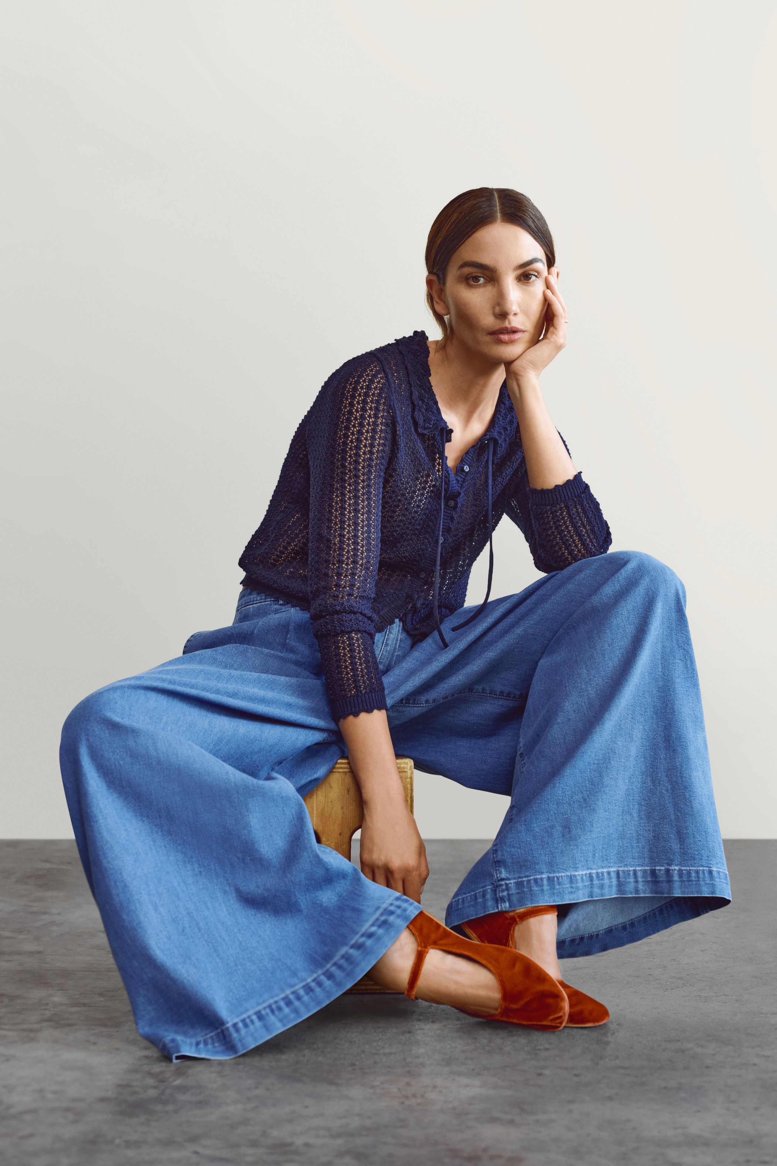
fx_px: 1619
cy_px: 583
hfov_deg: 27.0
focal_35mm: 50
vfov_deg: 39.6
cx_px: 388
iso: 500
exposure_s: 1/125
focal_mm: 50
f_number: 4.5
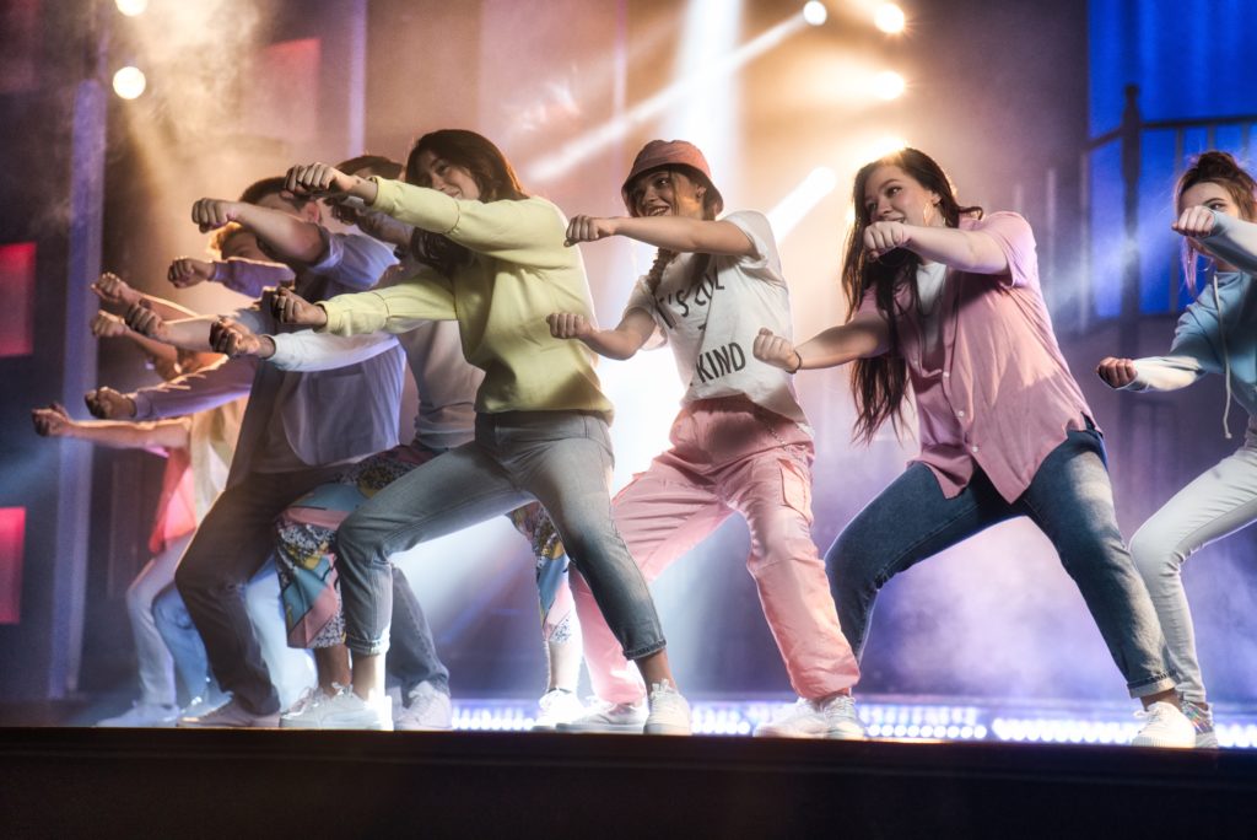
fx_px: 2969
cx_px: 628
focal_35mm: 85
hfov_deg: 23.9
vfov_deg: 16.1
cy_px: 420
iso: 1250
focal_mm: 85
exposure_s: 1/250
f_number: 2.8
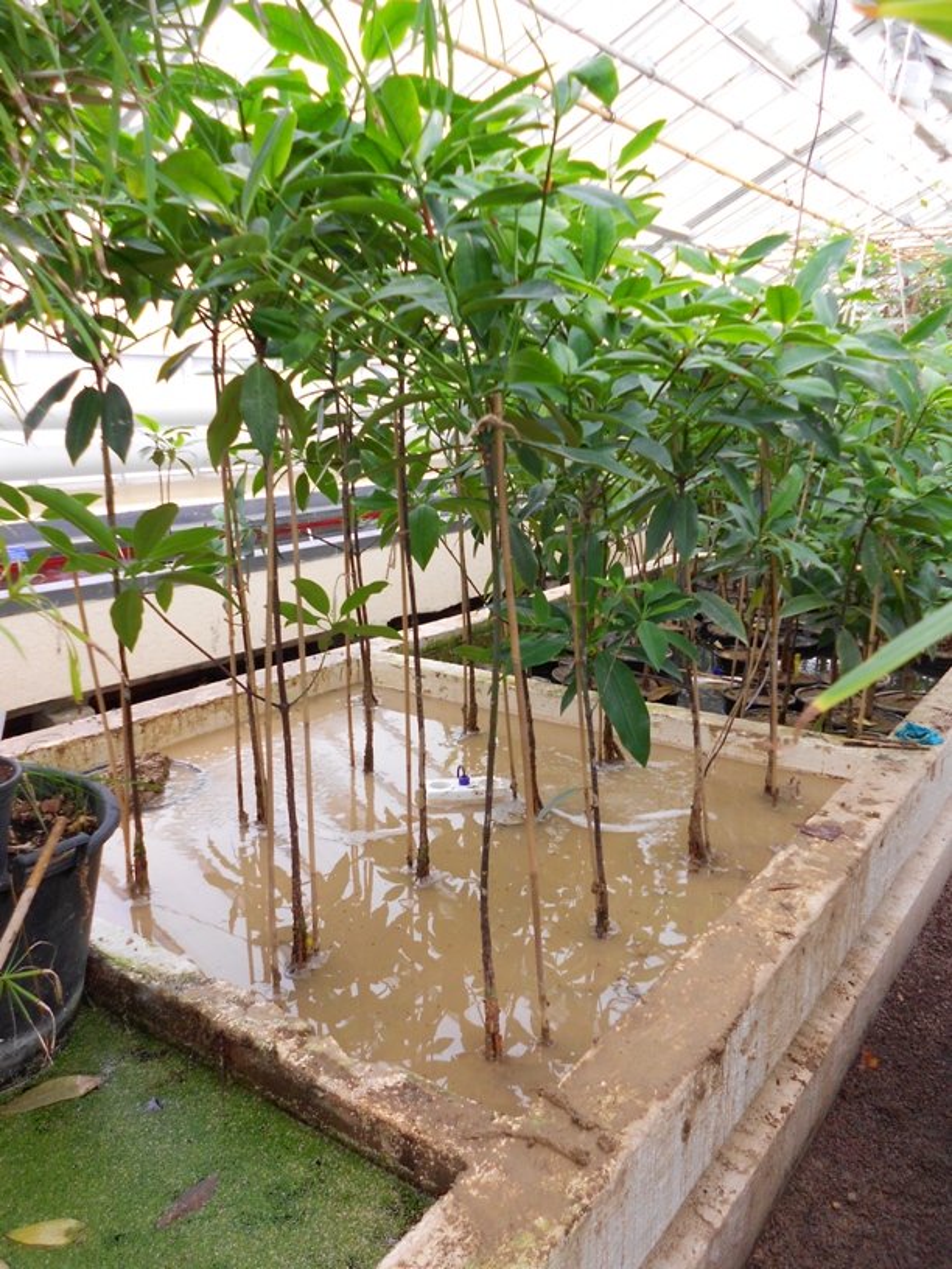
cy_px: 634
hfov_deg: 48.2
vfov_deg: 61.7
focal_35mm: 29
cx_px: 476
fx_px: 1063
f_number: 3.4
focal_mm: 5.1
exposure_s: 1/30
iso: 125
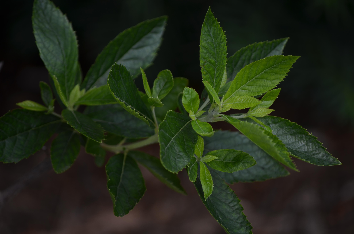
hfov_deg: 6.9
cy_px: 117
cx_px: 177
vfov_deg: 4.6
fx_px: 2944
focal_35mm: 300
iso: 100
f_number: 5.6
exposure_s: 1/250
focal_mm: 200
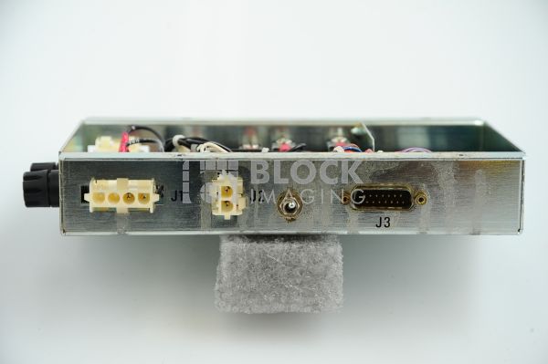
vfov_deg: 11.4
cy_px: 182
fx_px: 1825
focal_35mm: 120
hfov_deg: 17.1
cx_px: 274
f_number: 7.1
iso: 800
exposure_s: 1/100
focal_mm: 120
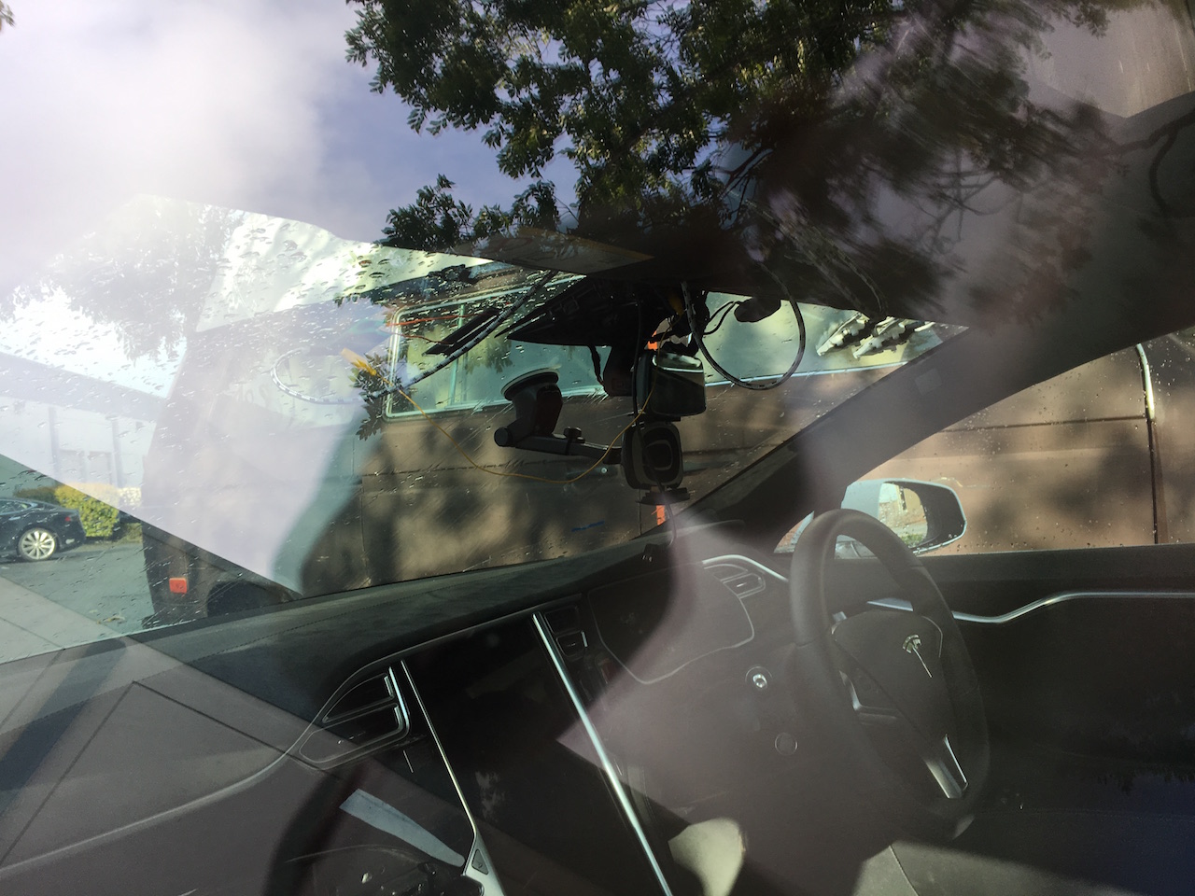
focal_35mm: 29
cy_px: 448
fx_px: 1001
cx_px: 598
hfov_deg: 61.7
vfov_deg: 48.2
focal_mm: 4.15
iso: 25
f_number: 2.2
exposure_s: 1/273
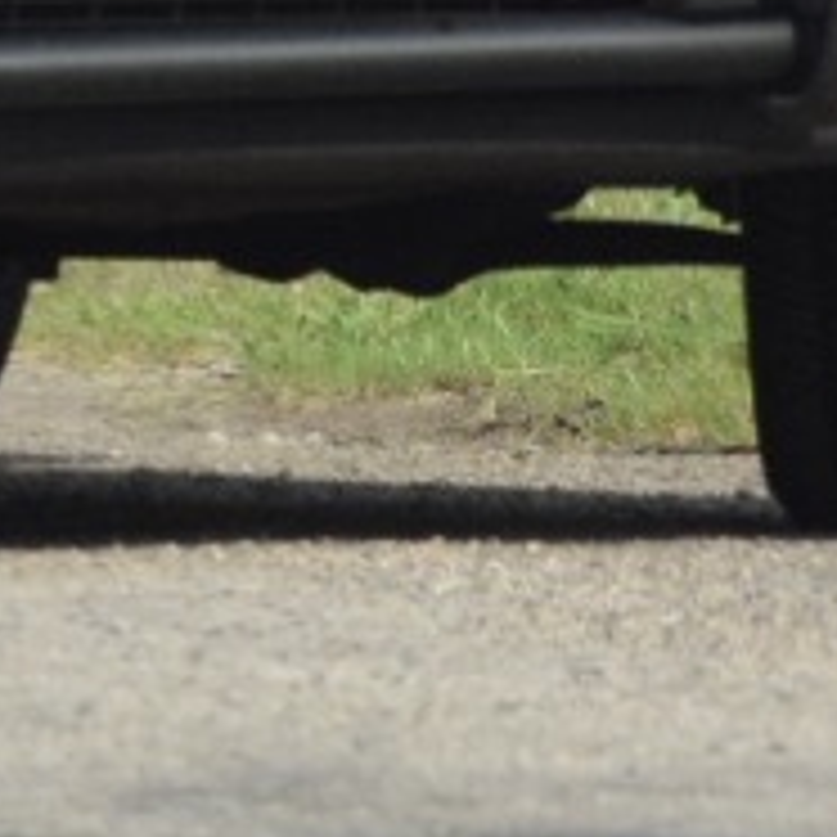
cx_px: -2727
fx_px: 90904
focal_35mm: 3323
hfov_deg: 0.5
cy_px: -1215
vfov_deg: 0.5
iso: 800
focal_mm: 300
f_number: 6.3
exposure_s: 1/2500
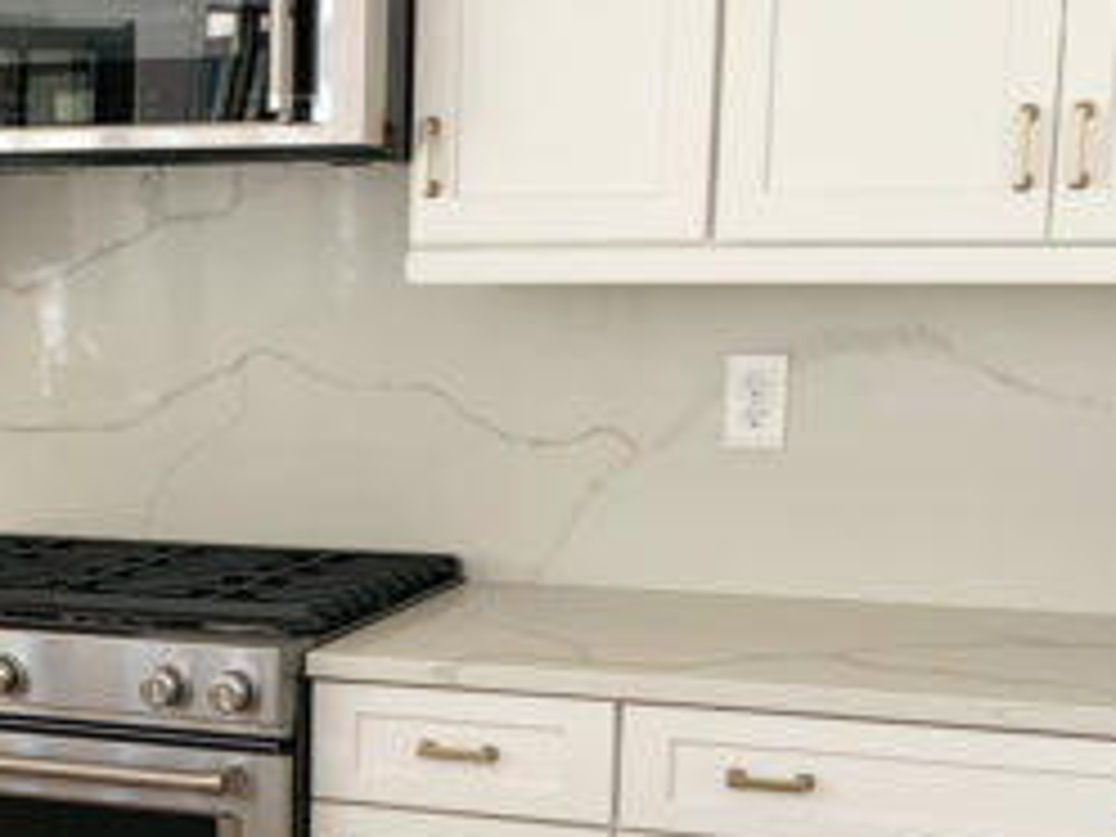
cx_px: -4
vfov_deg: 17.2
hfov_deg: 22.4
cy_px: 846
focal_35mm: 84
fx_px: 2708
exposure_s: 1/121
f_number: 1.8
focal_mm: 4.25
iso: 64
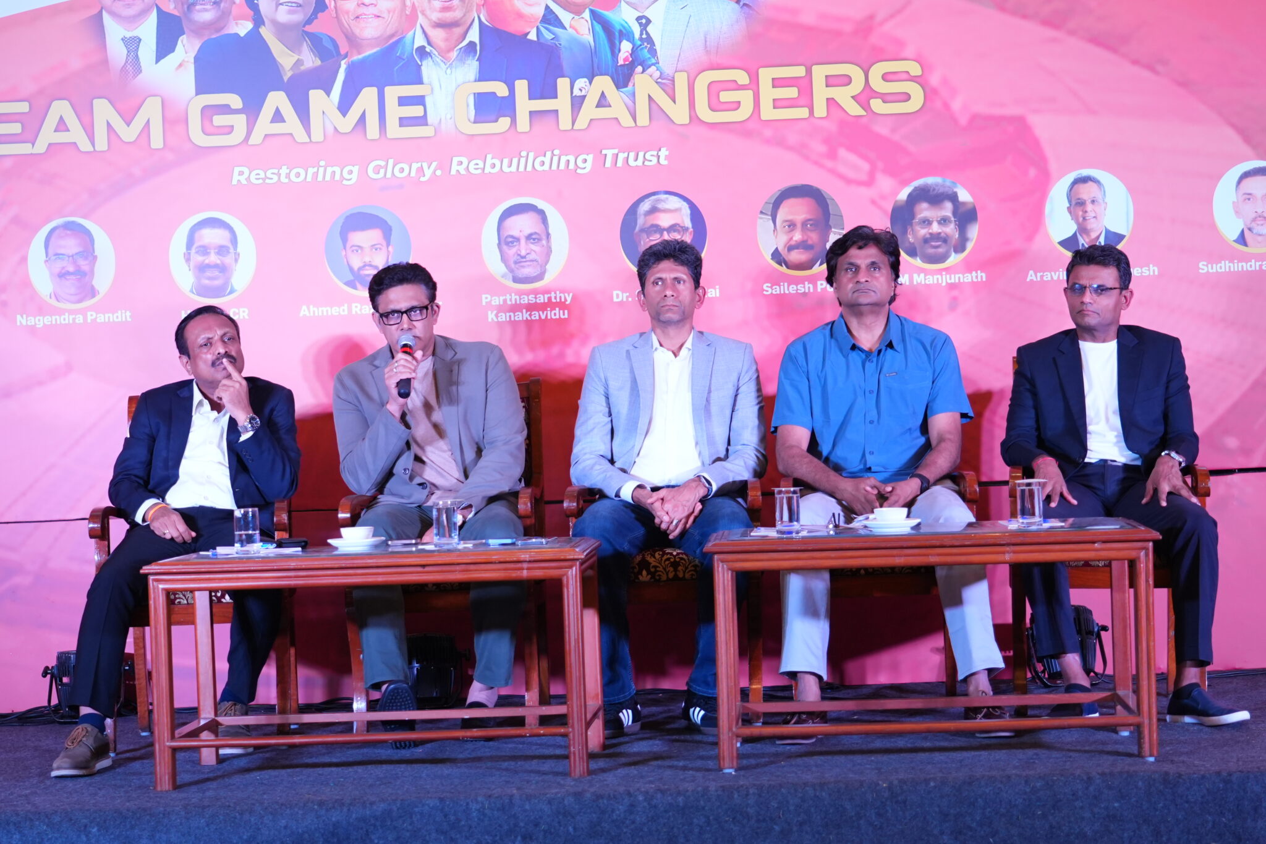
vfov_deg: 17.9
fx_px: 2672
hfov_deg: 26.7
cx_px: 633
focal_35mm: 76
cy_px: 422
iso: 1250
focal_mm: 51
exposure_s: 1/125
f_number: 4
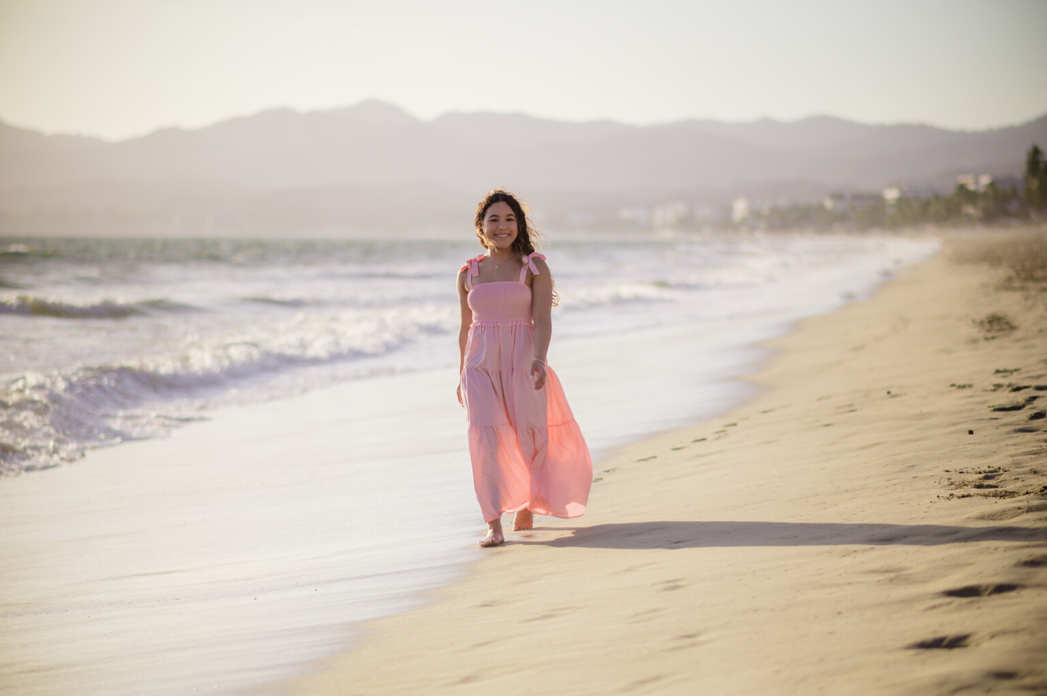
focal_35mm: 85
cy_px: 348
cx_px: 524
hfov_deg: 23.9
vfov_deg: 16.1
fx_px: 2470
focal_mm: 85
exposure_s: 1/8000
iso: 50
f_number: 1.8
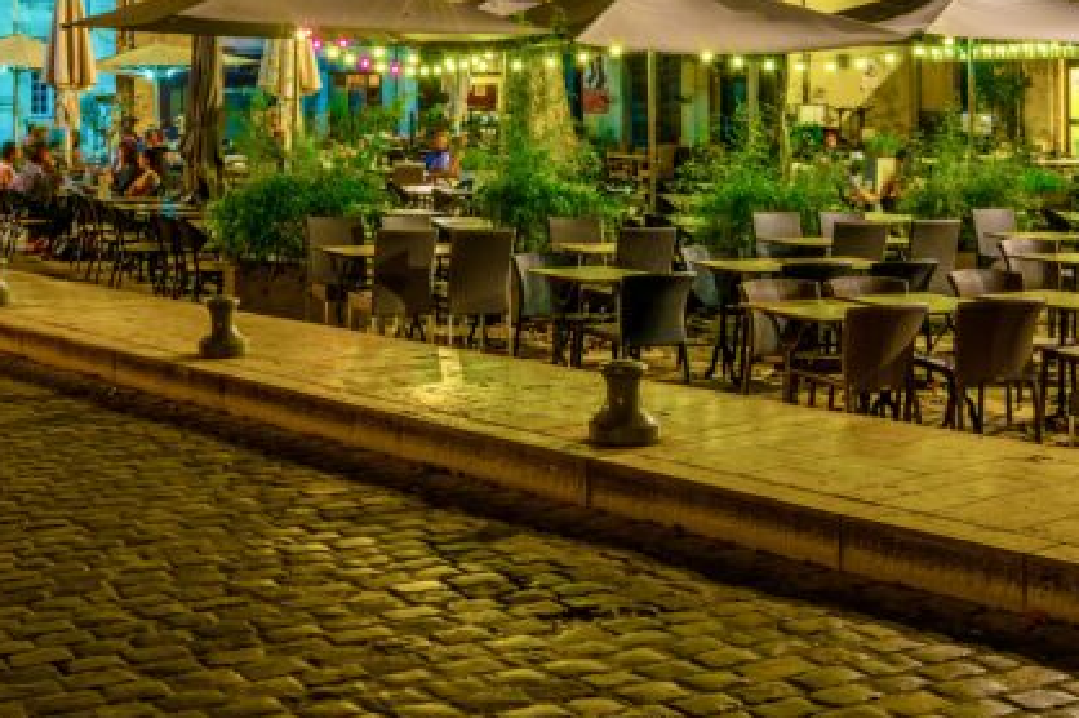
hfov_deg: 33.6
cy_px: 75
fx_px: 1735
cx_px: 219
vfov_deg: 22.8
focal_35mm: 58
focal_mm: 21
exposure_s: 5
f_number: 8
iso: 100
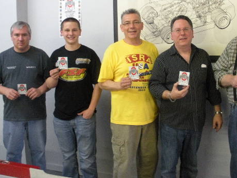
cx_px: 161
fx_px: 342
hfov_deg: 37.7
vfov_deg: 29.0
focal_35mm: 50
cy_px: 64
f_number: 3.5
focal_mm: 6.3
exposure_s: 1/19.1
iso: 400
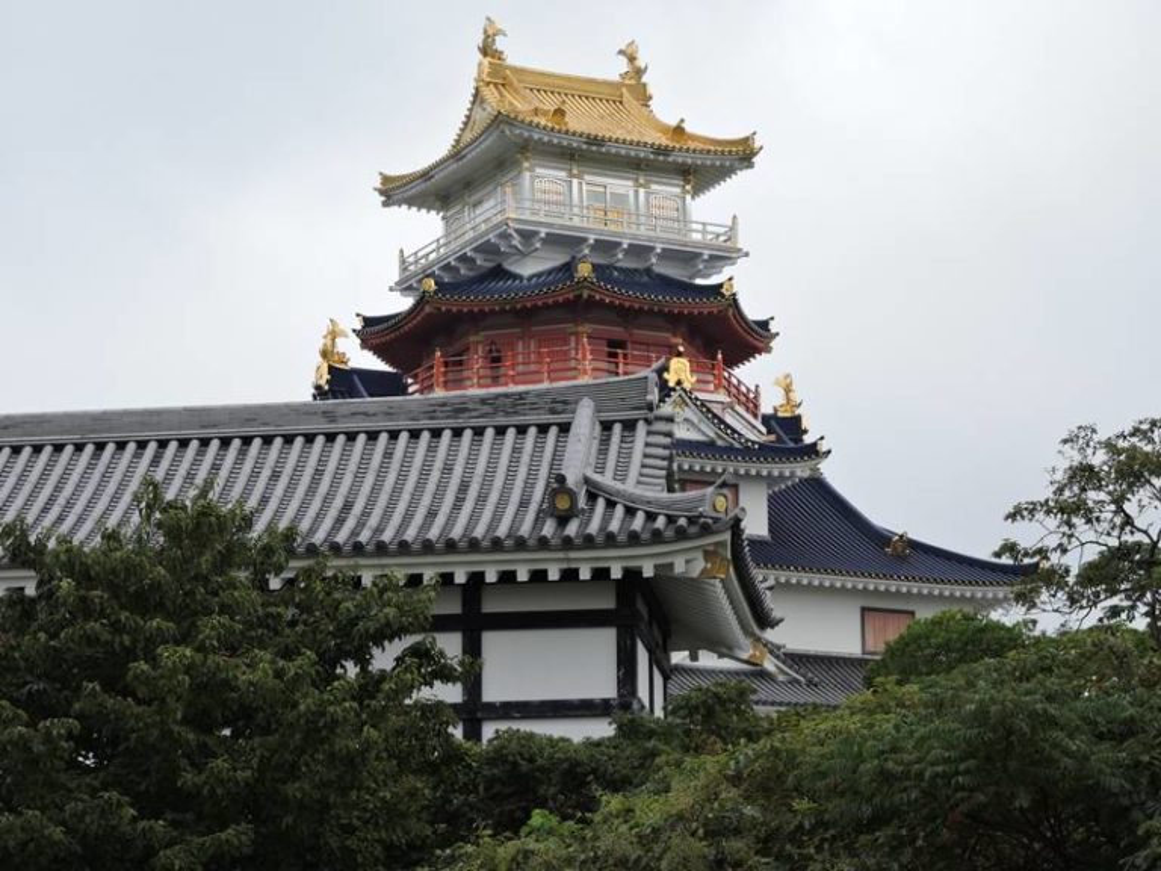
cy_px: 436
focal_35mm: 105
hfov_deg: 18.7
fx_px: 3522
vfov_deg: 14.1
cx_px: 580
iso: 100
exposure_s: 1/125
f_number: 4.8
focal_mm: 18.8
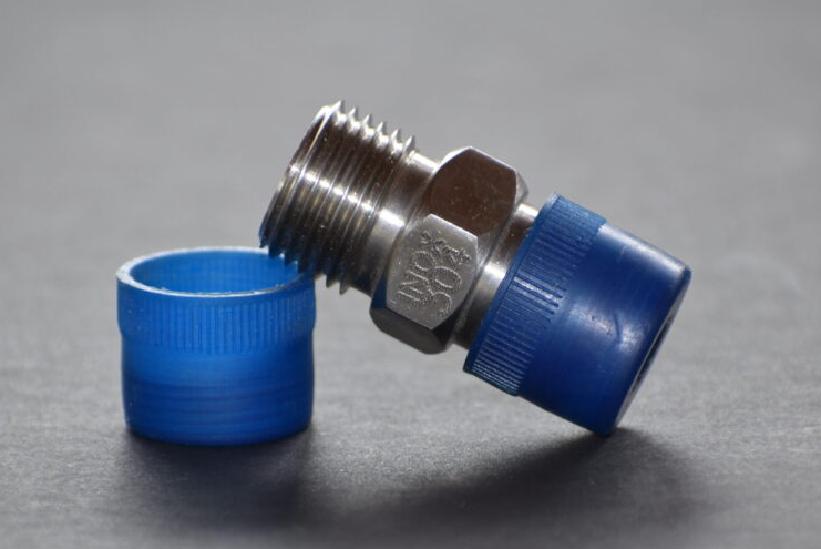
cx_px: 401
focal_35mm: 622
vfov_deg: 2.2
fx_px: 14193
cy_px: 368
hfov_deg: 3.3
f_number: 6.3
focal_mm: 300
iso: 100
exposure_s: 1/4
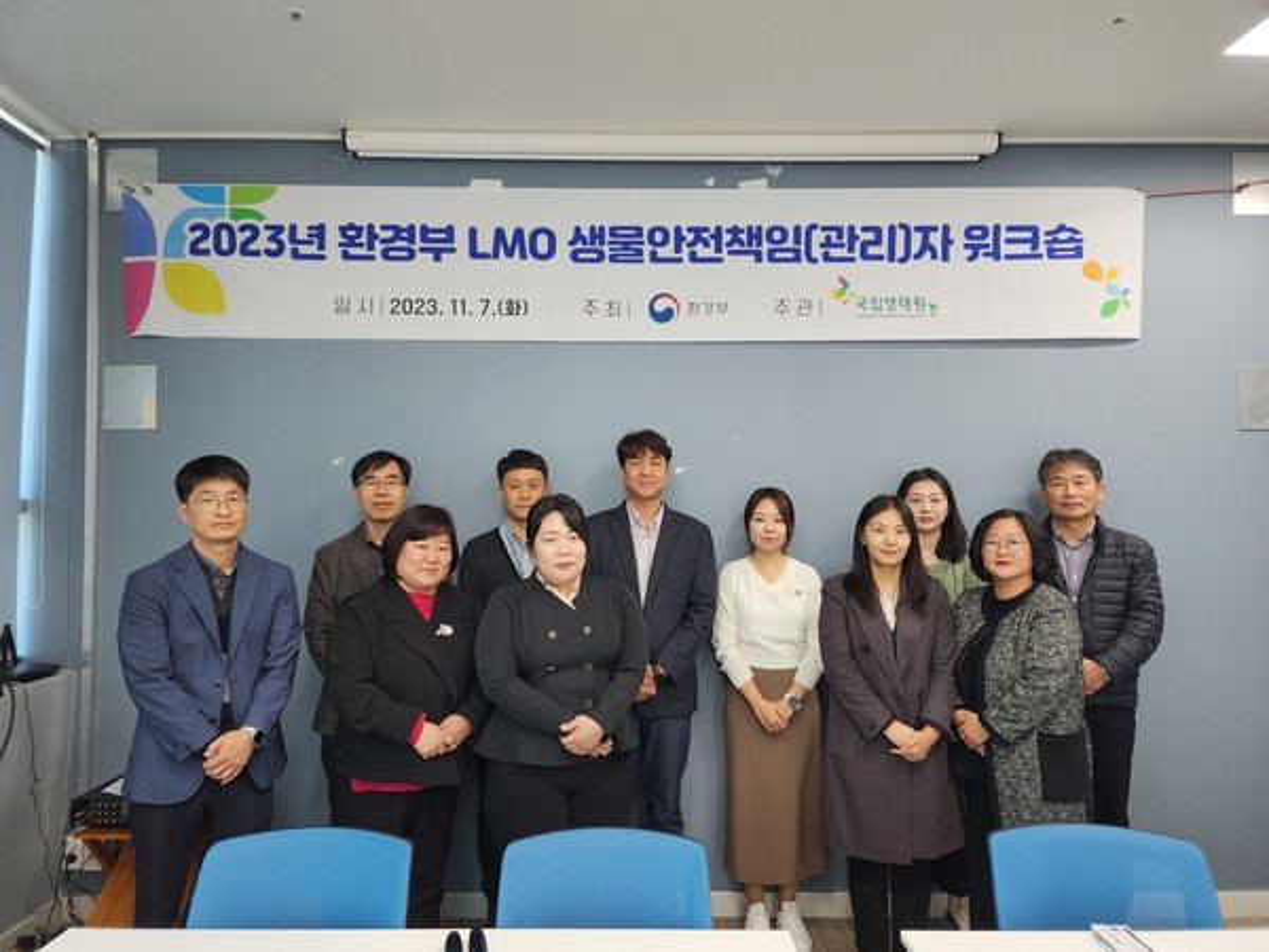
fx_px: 843
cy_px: 476
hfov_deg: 73.9
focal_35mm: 23
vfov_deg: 58.9
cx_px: 634
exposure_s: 1/120
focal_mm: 6.4
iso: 200
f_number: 1.8
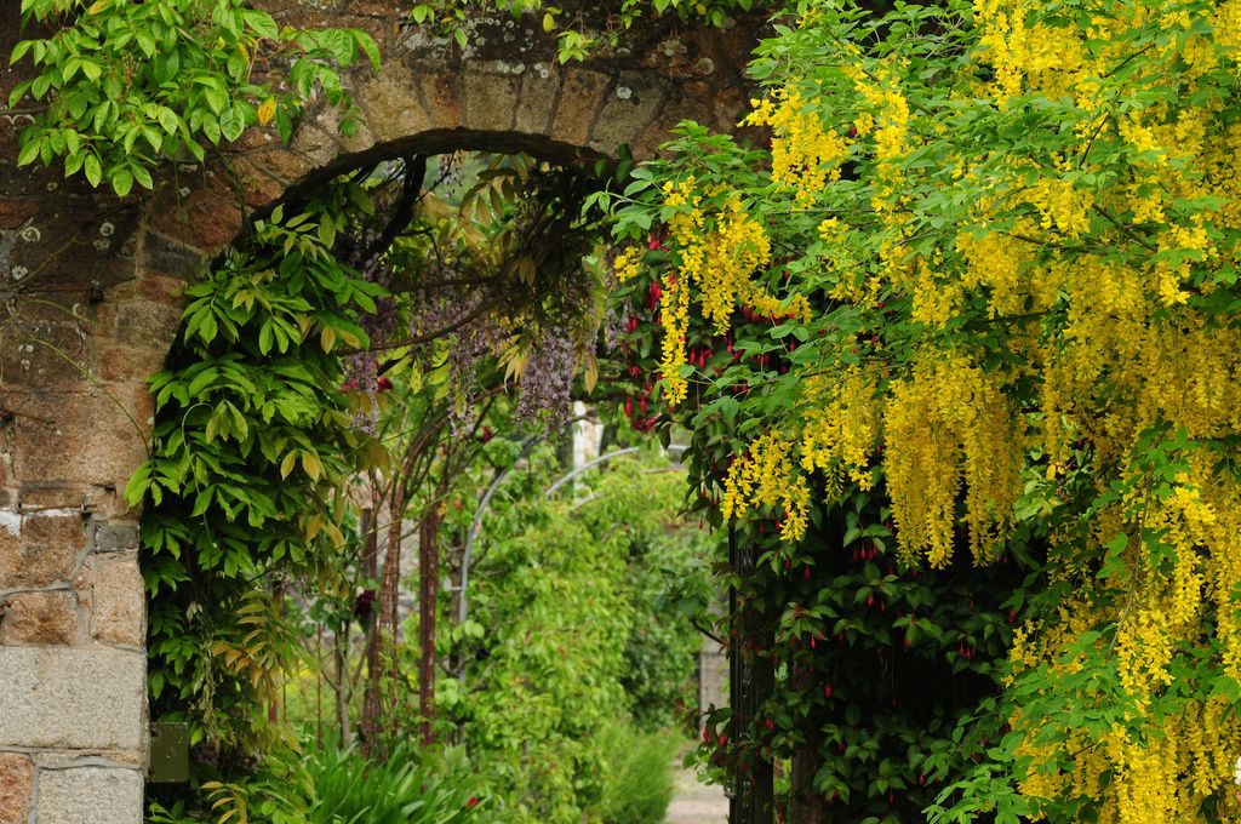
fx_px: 4648
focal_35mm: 135
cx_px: 620
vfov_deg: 10.1
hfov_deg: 15.2
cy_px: 412
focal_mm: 90
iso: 200
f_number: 11
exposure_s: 1/100
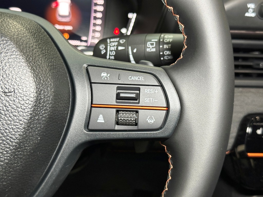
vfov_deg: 30.3
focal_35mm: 48
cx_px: 132
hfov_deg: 39.7
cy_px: 98
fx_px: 365
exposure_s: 1/40
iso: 400
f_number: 1.78
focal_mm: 6.86
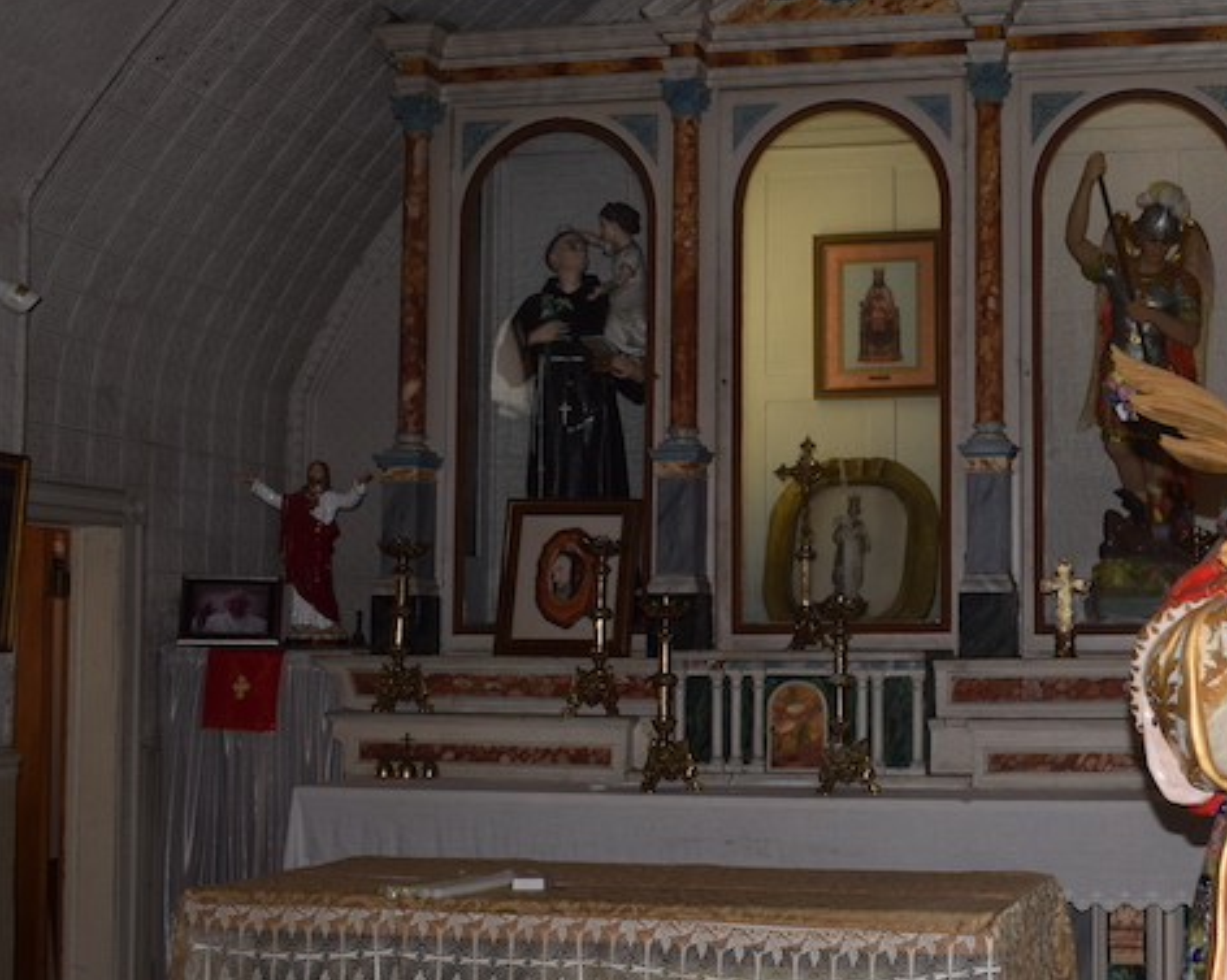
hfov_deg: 40.8
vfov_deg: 34.8
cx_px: 1016
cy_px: 574
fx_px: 1561
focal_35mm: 43
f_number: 8
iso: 220
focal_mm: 18
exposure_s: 1/60
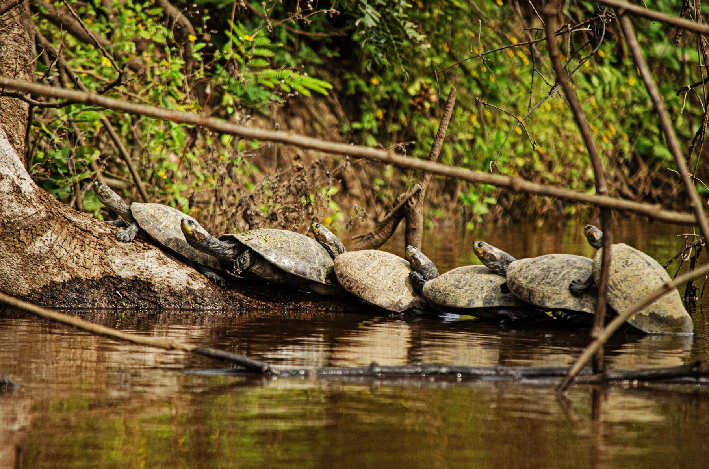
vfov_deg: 3.3
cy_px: 234
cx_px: 354
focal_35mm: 420
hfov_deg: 4.9
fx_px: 8252
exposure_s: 1/1600
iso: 800
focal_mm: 280
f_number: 5.6
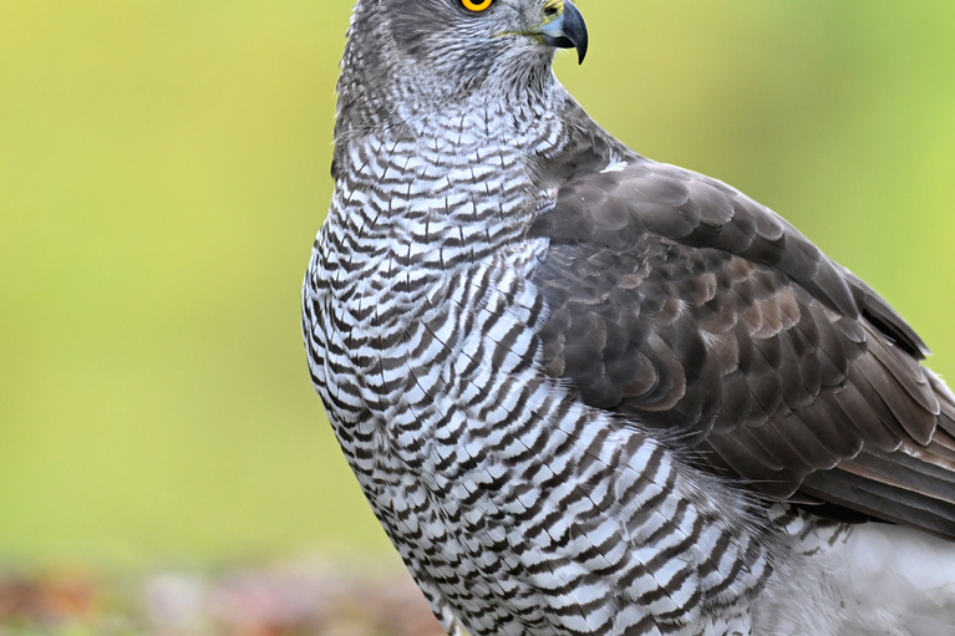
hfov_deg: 3.3
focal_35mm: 634
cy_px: 412
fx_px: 16814
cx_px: 681
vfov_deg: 2.2
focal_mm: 300
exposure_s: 1/640
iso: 1000
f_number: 4
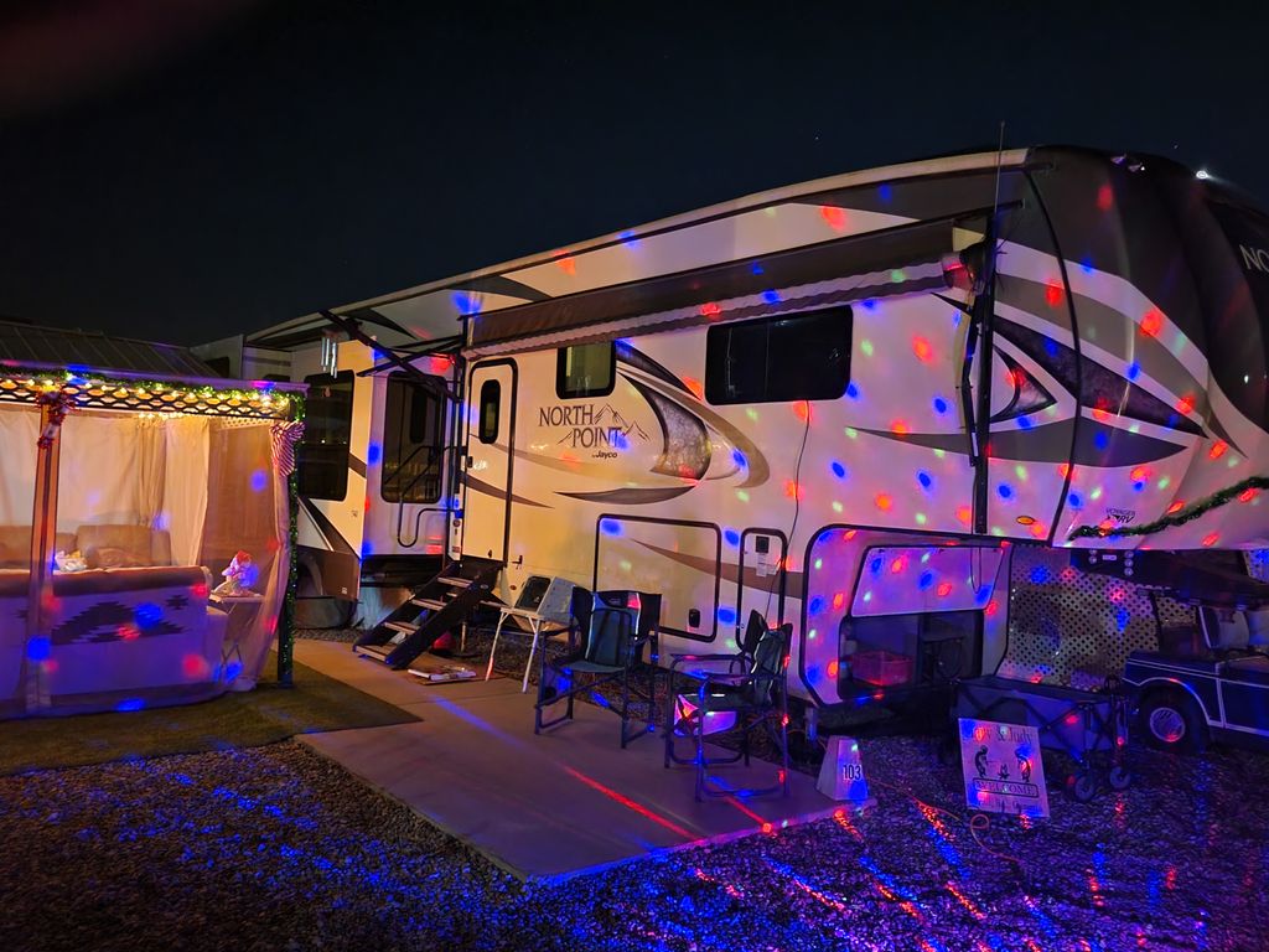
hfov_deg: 67.3
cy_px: 476
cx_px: 634
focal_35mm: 26
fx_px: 953
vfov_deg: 53.1
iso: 1600
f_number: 1.8
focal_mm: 5.4
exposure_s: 1/9
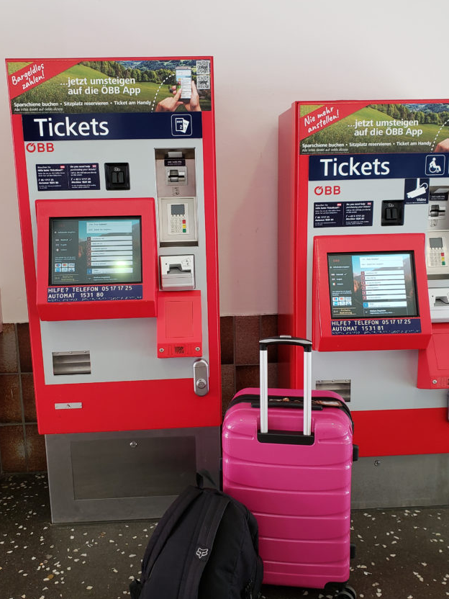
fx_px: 553
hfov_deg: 44.2
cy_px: 279
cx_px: 228
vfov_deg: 56.8
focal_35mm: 32
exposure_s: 1/50
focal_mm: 4.3
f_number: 2.4
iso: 160
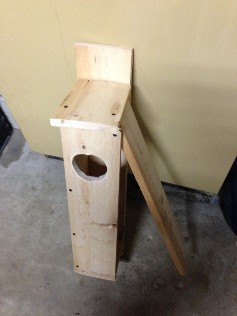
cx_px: 118
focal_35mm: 33
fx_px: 301
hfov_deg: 42.9
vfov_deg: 55.4
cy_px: 158
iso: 400
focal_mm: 4.12
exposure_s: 1/17
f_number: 2.4
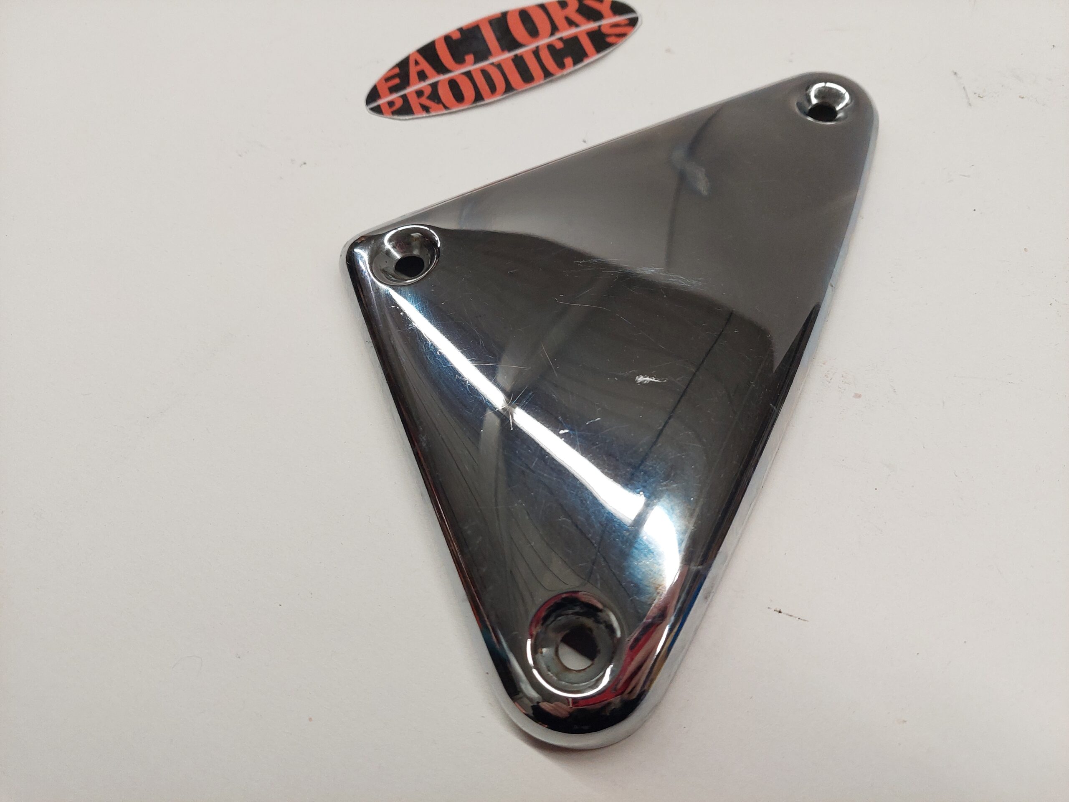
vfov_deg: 56.8
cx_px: 534
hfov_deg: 71.6
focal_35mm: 24
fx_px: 741
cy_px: 401
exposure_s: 1/120
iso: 200
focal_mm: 5.23
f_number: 1.8
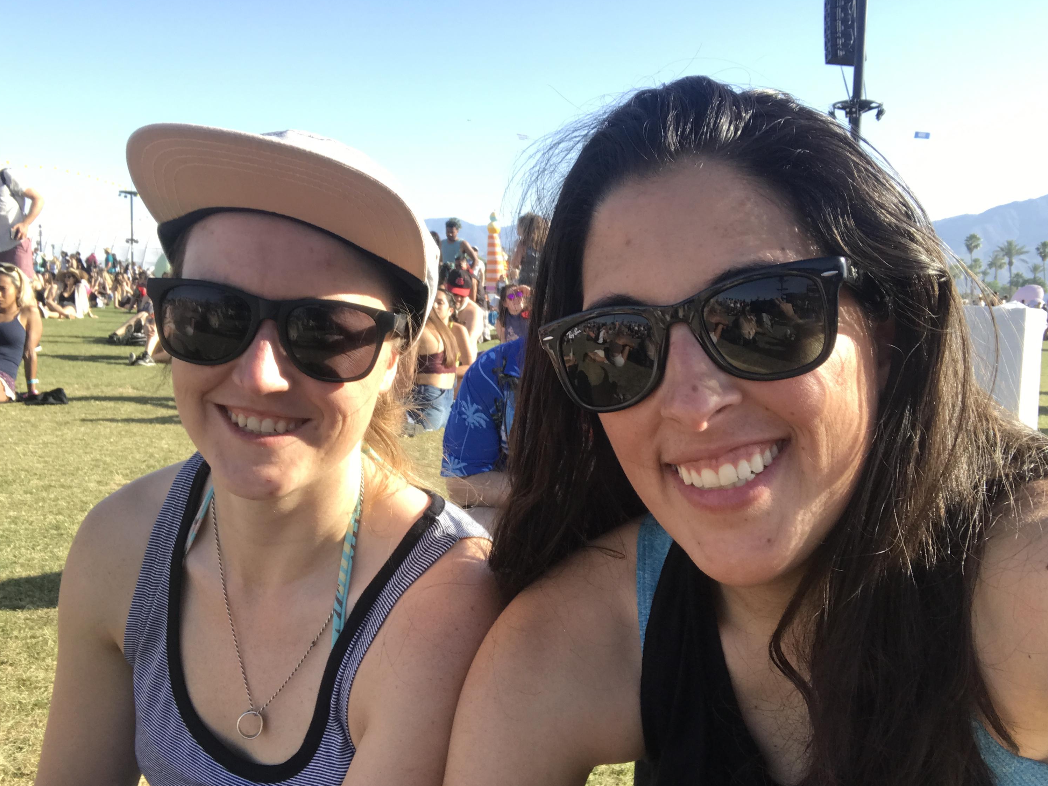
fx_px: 999
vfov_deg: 42.9
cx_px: 518
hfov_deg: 55.4
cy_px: 402
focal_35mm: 33
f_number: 2.2
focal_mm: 2.87
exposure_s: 1/428
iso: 25
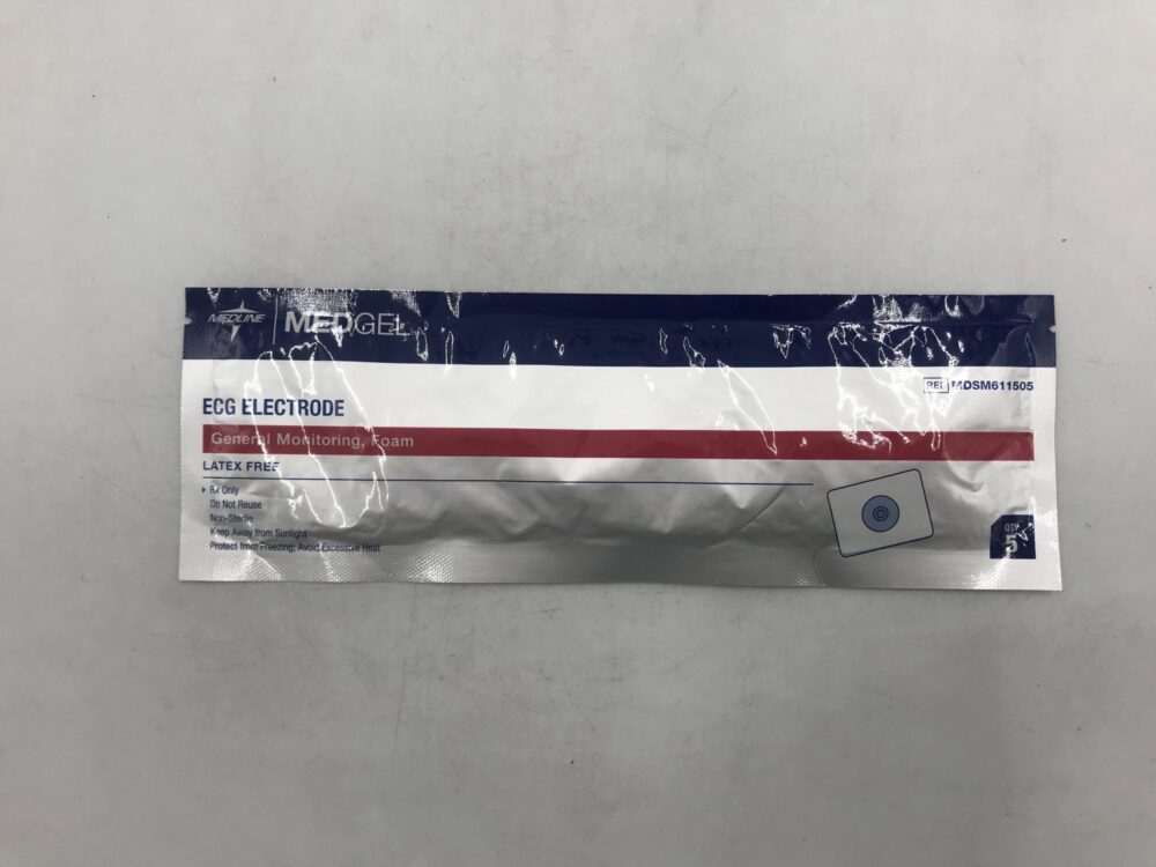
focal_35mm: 28
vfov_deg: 49.7
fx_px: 935
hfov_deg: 63.4
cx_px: 578
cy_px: 434
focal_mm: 3.99
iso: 20
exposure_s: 1/206
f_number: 1.8
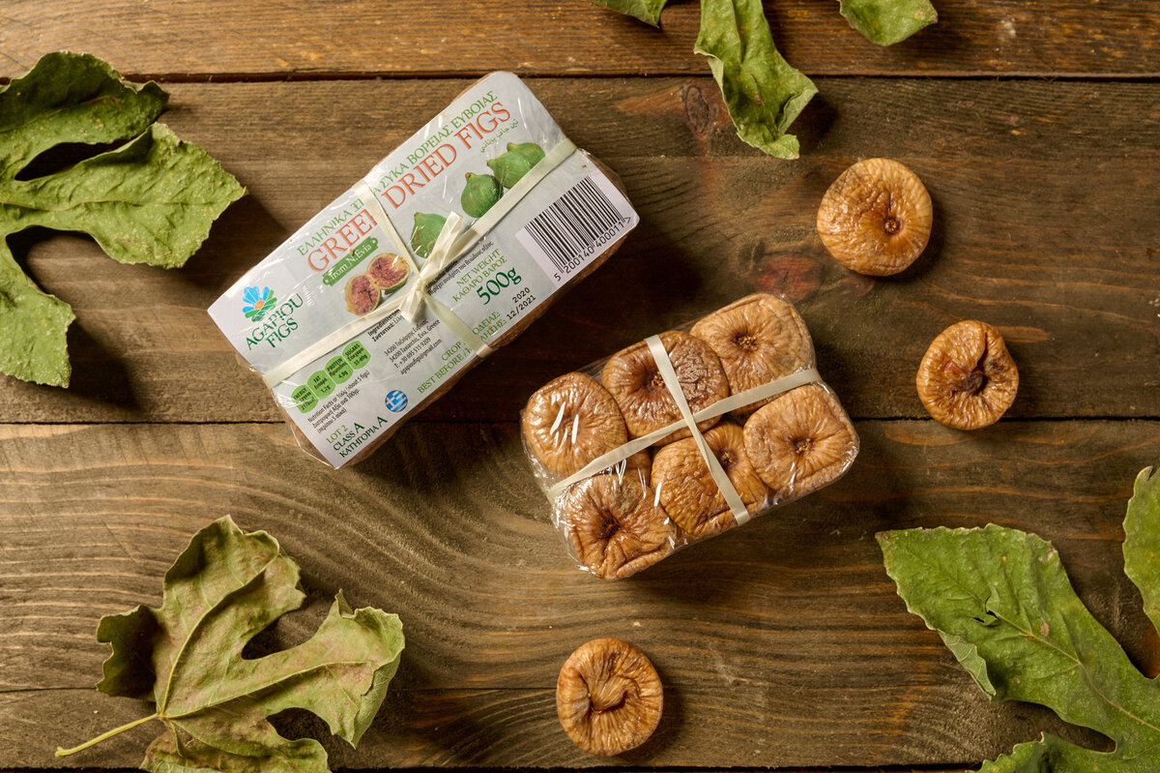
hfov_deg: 54.5
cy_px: 386
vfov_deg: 37.8
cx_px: 580
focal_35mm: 35
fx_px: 1127
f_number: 9
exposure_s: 1/200
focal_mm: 35
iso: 160
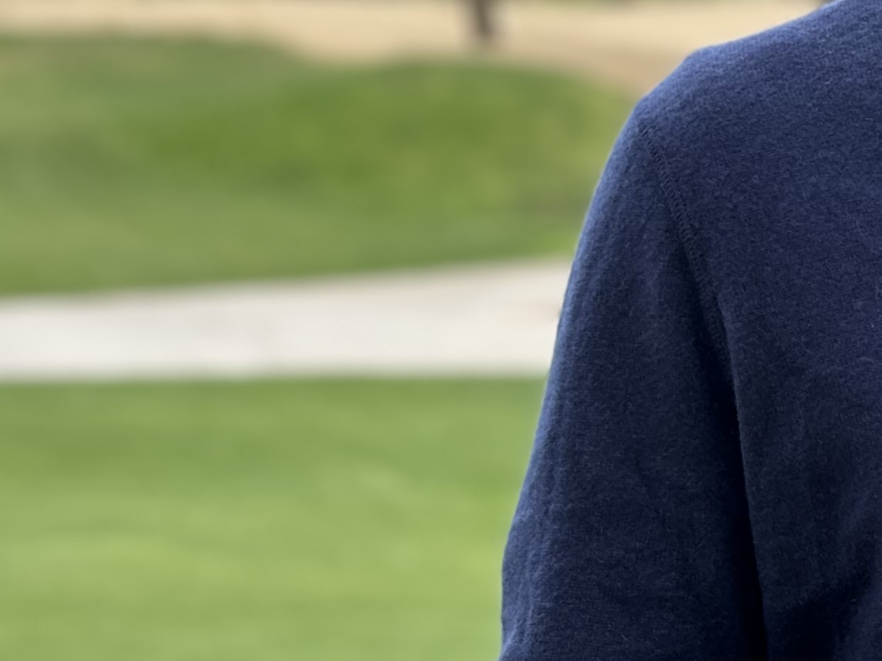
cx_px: 1159
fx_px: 4305
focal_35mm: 169
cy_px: 45
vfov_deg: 8.7
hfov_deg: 11.4
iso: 32
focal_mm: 5.96
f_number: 1.6
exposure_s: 1/1127
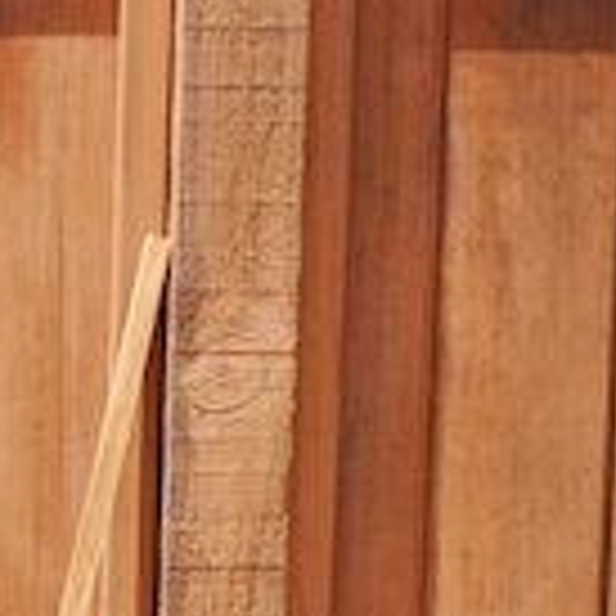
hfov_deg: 4.6
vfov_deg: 4.7
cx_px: -922
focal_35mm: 372
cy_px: 1061
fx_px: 7489
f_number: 7.1
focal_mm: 50
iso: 800
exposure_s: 1/1250
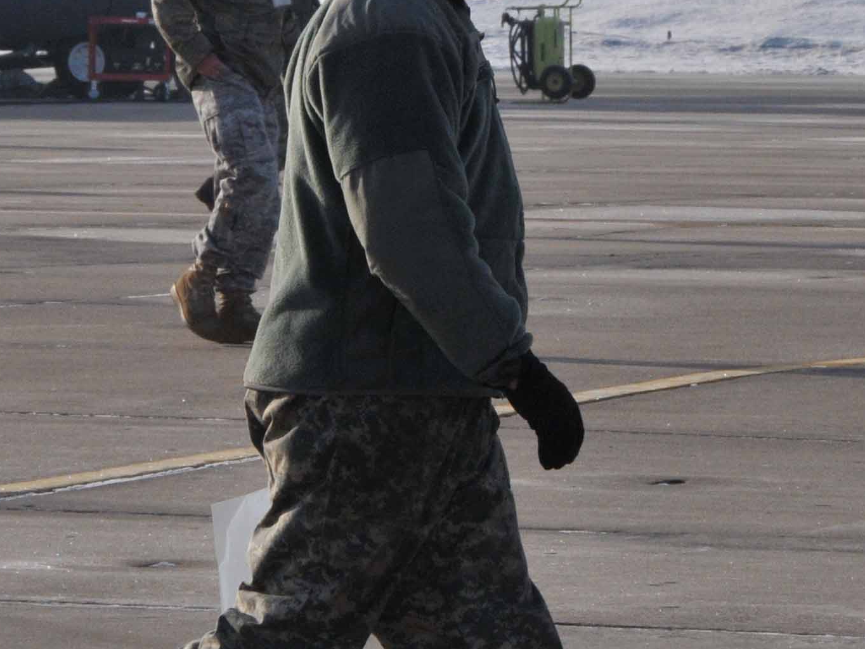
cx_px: 437
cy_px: 34
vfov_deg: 4.7
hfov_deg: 6.3
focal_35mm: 317
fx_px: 7921
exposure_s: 1/640
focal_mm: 70
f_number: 14
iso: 640
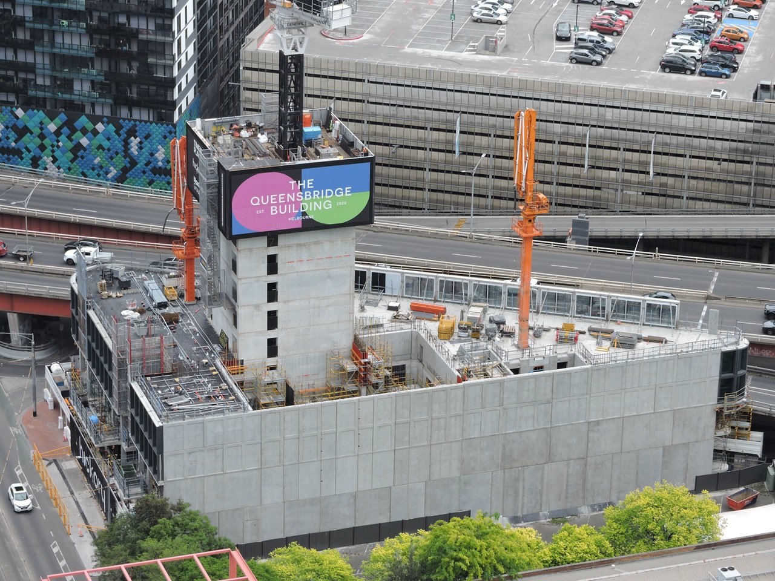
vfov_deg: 12.9
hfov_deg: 17.1
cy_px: 290
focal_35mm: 115
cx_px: 388
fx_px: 2575
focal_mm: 20.6
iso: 100
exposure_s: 1/160
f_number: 5
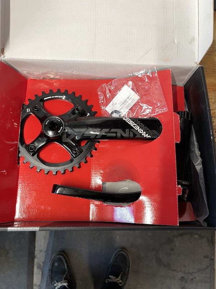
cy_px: 144
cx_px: 108
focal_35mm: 26
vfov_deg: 67.3
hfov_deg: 53.1
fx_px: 216
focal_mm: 5.1
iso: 125
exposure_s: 1/60
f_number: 1.6
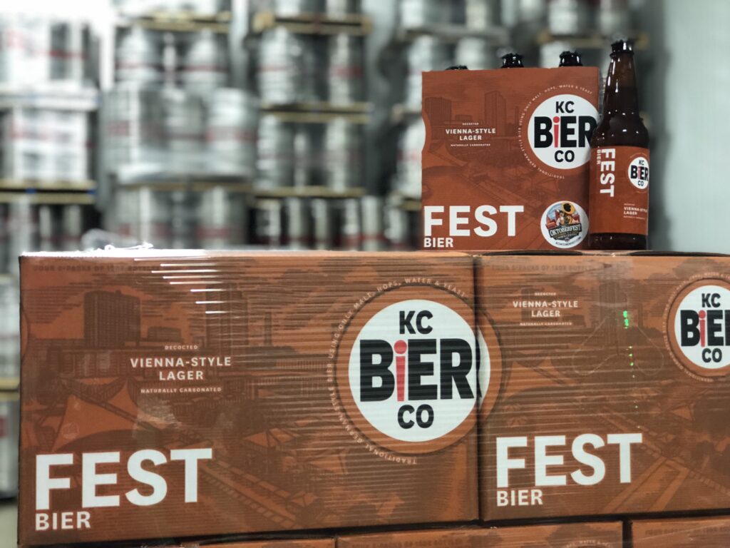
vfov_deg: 25.7
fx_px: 1202
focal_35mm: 57
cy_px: 274
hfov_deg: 33.8
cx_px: 365
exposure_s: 1/60
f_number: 2.8
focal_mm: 6.6
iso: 800
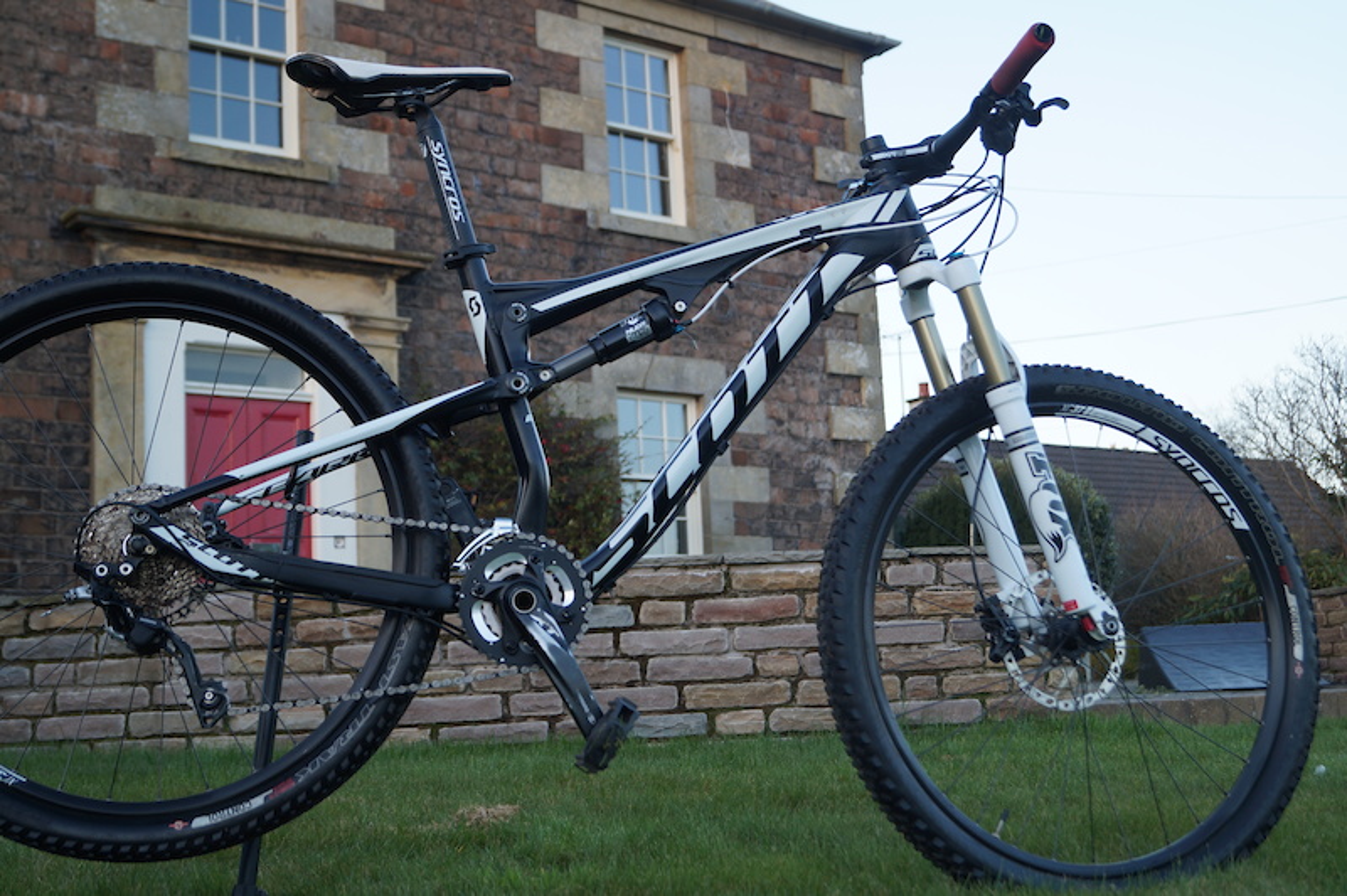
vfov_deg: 29.8
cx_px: 674
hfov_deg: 43.6
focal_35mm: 45
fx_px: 1682
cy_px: 448
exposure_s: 1/60
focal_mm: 30
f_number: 4.5
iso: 125
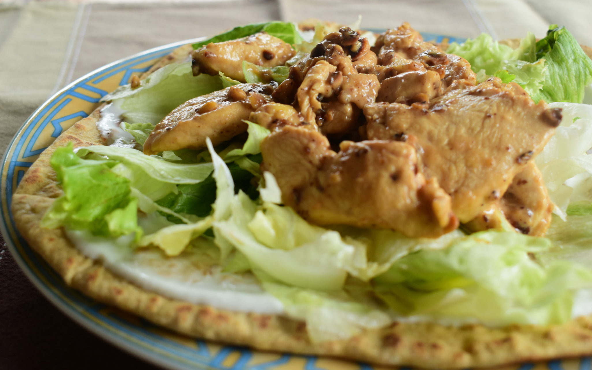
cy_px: 196
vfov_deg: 26.3
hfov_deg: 41.1
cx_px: 296
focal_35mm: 49
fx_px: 791
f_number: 5.6
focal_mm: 32
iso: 400
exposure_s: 1/25
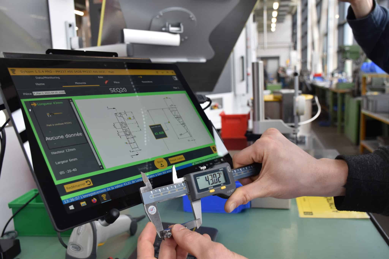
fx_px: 357
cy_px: 130
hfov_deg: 57.2
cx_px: 194
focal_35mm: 33
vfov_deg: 40.0
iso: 400
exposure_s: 1/125
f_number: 5.6
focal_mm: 22
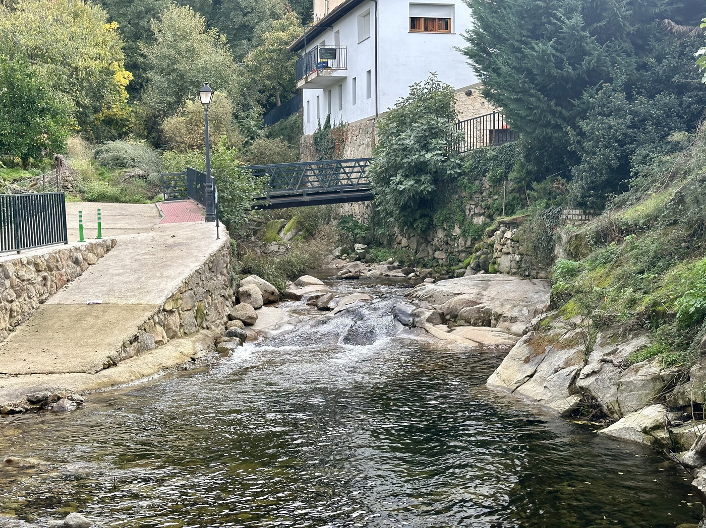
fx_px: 978
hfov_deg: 39.7
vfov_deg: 30.2
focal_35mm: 48
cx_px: 353
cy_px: 264
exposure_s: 1/681
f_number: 1.78
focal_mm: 6.86
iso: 64
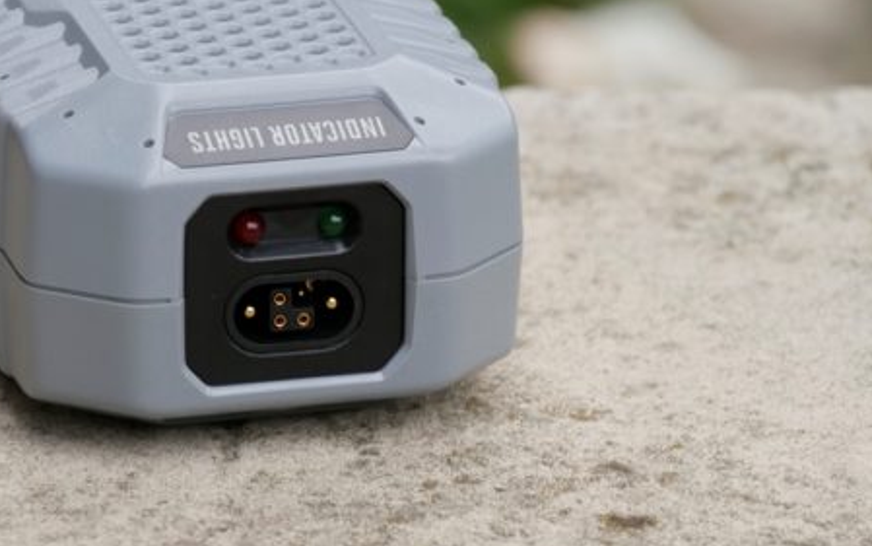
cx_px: 401
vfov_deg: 3.2
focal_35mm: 414
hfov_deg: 5.1
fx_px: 9842
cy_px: 247
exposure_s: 1/320
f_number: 5.6
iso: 640
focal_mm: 140
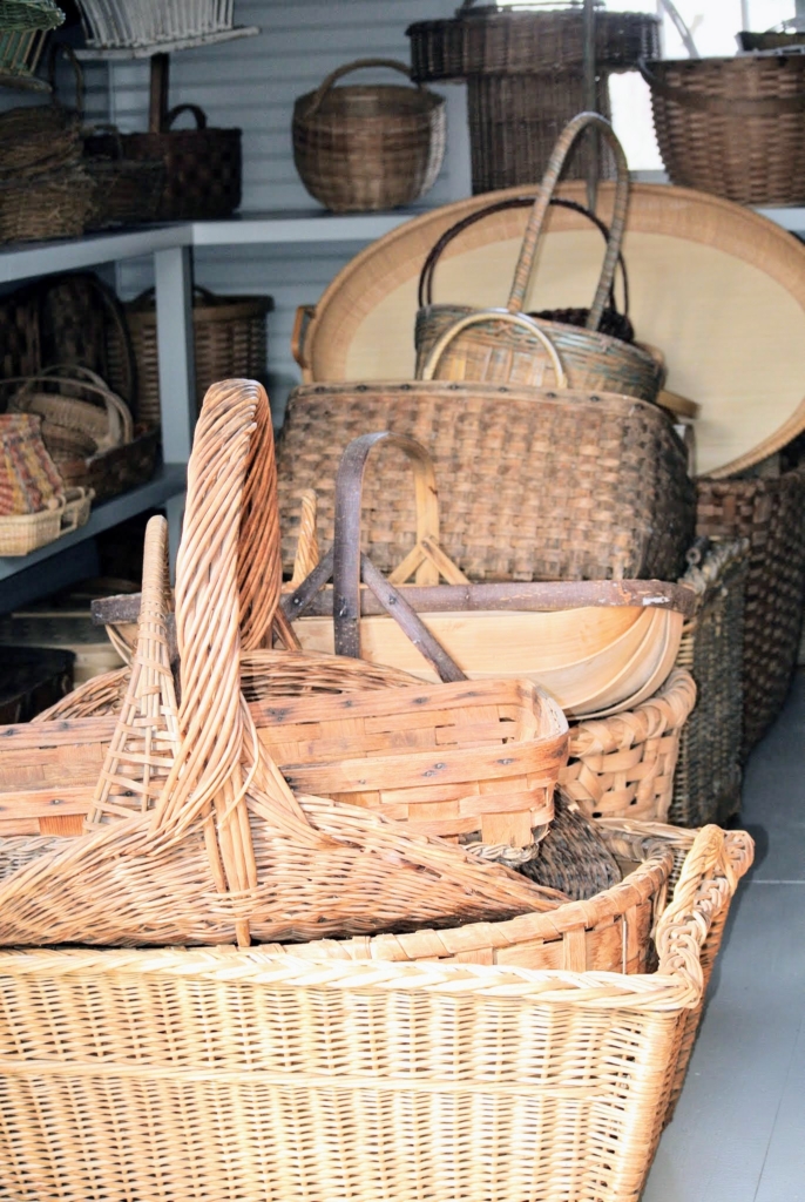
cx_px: 402
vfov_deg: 25.0
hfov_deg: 16.9
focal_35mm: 81
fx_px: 2708
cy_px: 601
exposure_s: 1/60
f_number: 4
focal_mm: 30
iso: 200
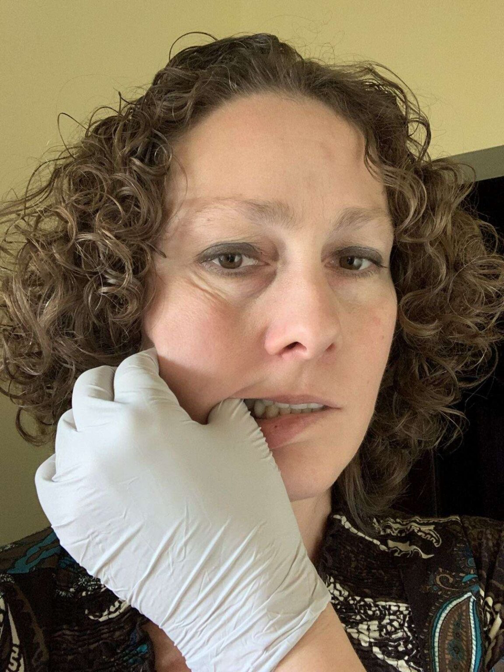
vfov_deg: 56.8
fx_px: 621
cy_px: 336
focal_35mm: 32
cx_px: 252
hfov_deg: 44.2
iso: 320
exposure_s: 1/52
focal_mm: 2.87
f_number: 2.2
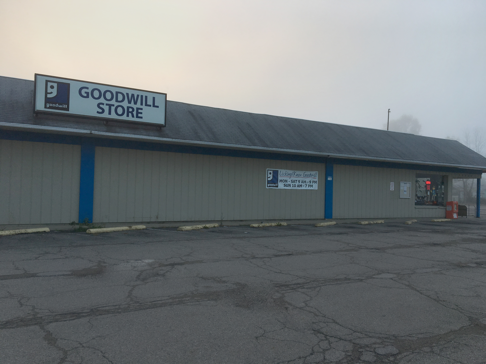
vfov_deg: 48.2
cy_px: 182
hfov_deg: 61.7
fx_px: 407
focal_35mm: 29
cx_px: 243
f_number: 2.2
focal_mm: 4.15
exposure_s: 1/283
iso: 25
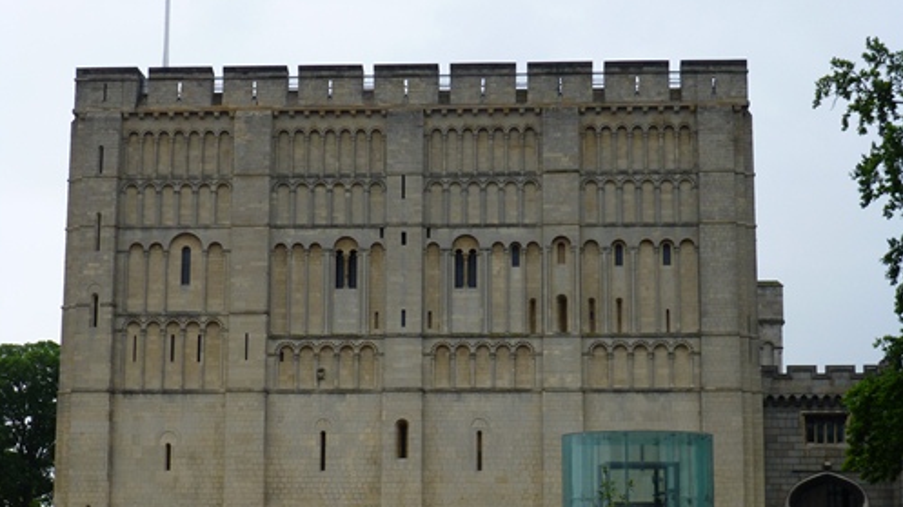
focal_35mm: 68
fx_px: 1627
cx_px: 452
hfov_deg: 31.0
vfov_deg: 17.7
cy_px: 273
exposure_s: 1/250
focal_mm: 11
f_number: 4.8
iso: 100
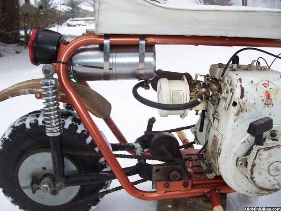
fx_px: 276
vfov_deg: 41.8
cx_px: 140
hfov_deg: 54.0
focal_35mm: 34
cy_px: 106
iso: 80
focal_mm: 5.6
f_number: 2.7
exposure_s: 1/436
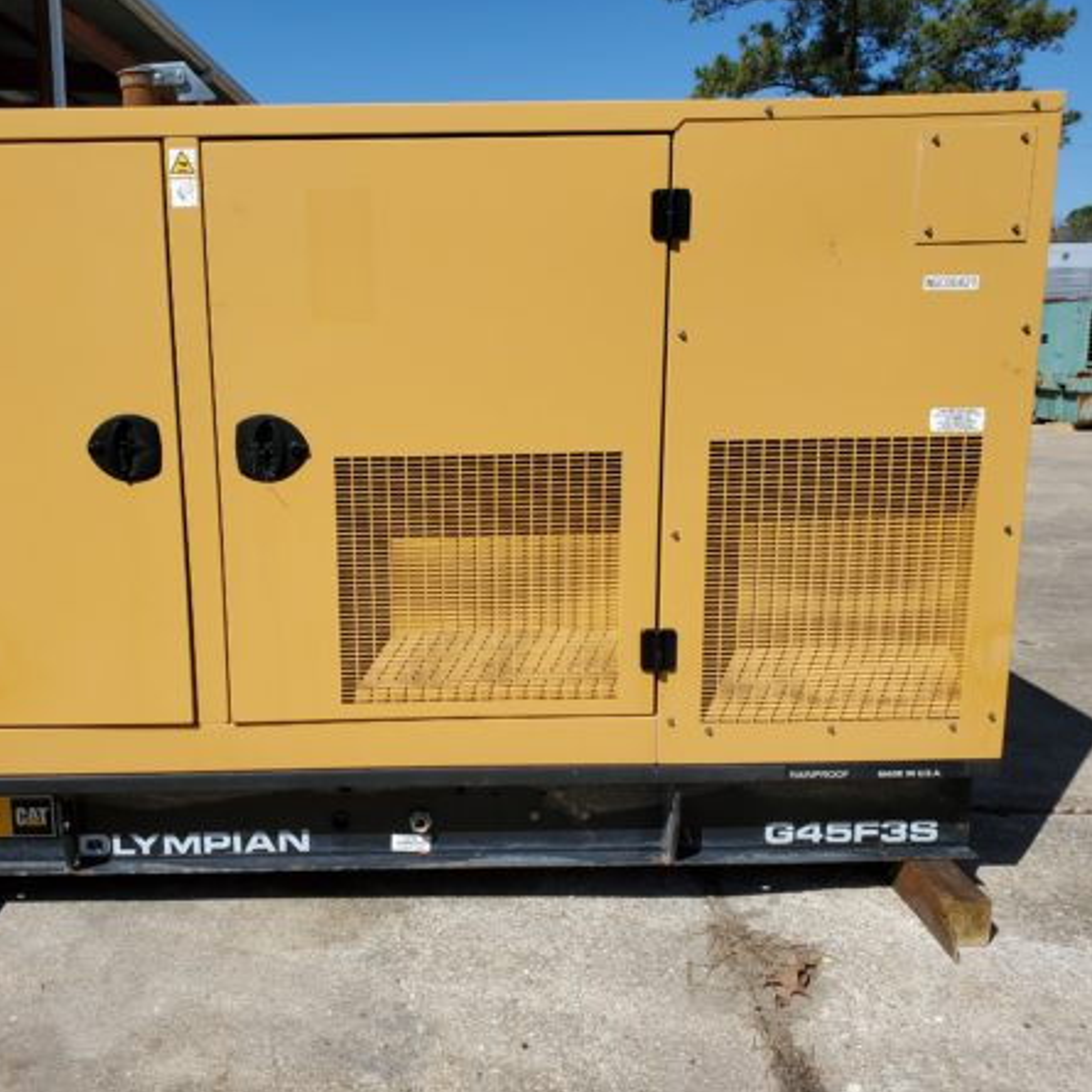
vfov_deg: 52.5
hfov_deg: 52.2
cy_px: 545
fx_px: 1106
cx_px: 439
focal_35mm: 31
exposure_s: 1/2038
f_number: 2.4
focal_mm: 4.3
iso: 50
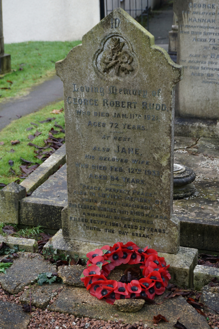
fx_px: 576
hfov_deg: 21.5
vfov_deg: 31.9
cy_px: 164
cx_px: 110
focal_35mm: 63
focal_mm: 42
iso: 500
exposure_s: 1/160
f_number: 5.6
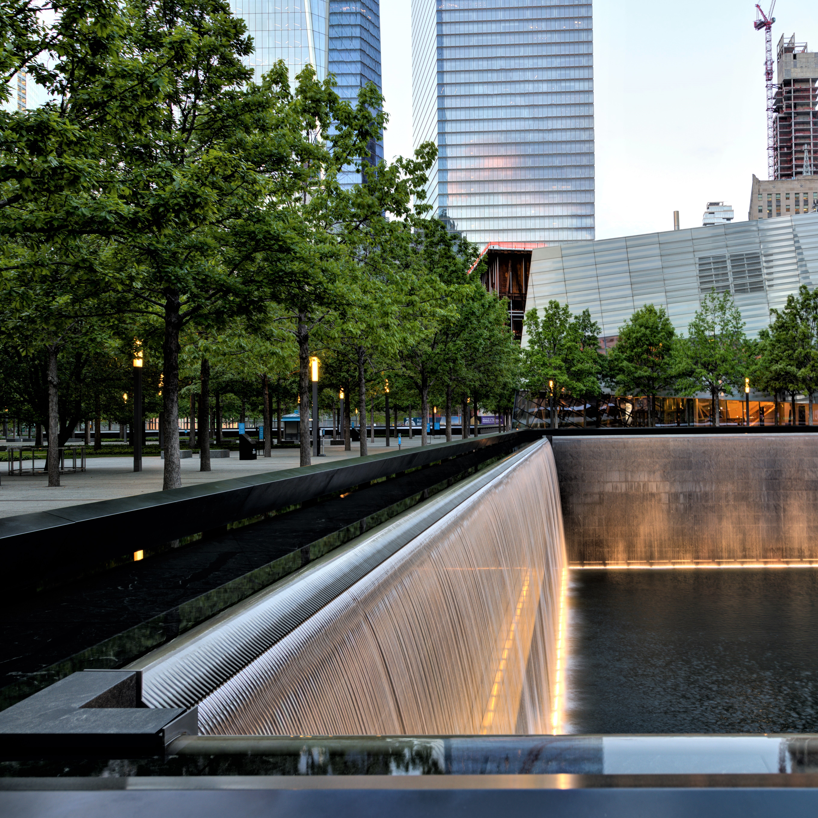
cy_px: 411
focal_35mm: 31
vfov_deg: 52.5
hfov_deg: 51.5
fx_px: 829
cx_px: 548
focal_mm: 24
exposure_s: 1/3.33
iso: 100
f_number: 8
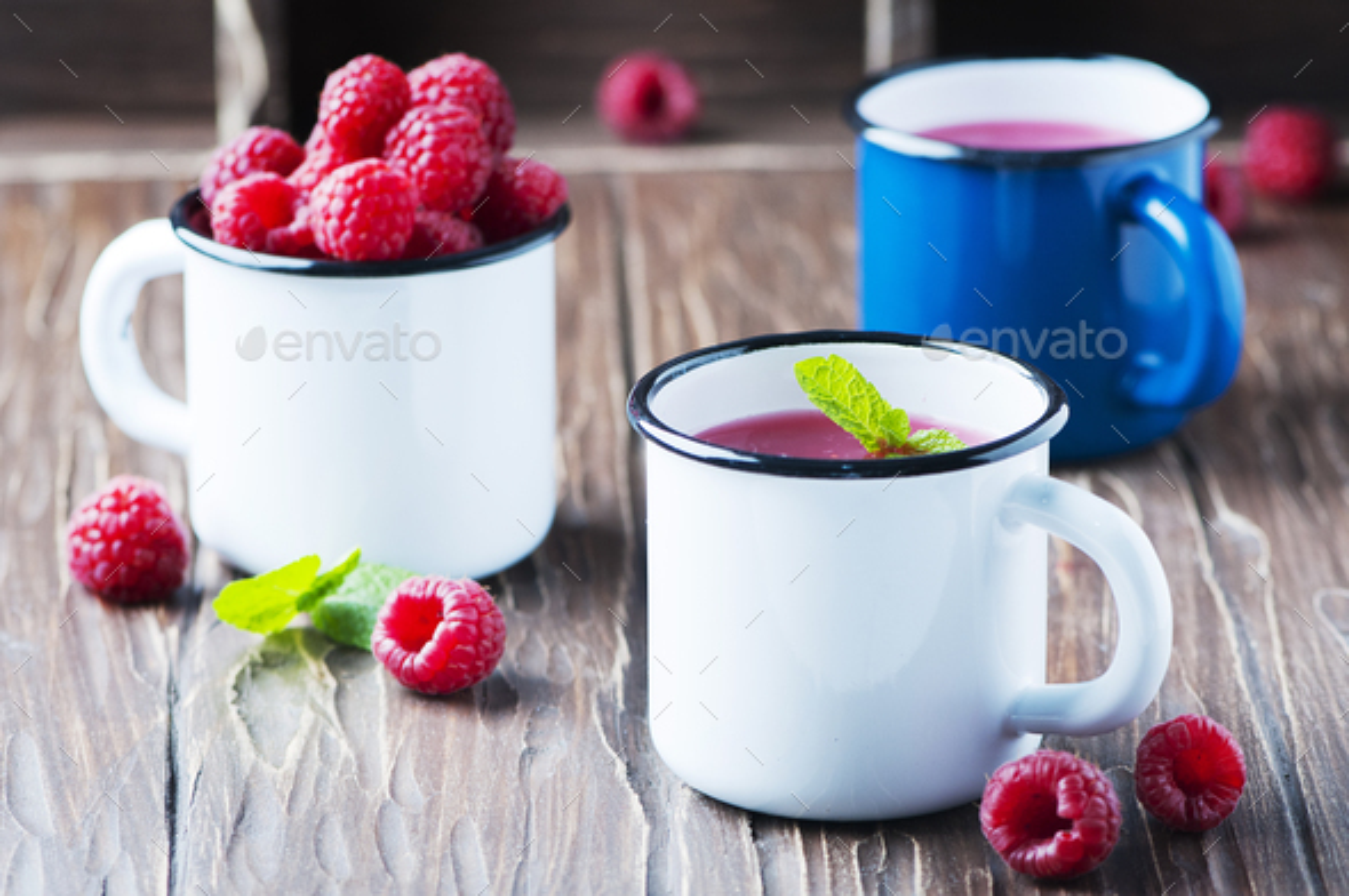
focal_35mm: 158
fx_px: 5895
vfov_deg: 8.7
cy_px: 448
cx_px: 674
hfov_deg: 13.1
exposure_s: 1/160
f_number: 5.6
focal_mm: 105
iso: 200
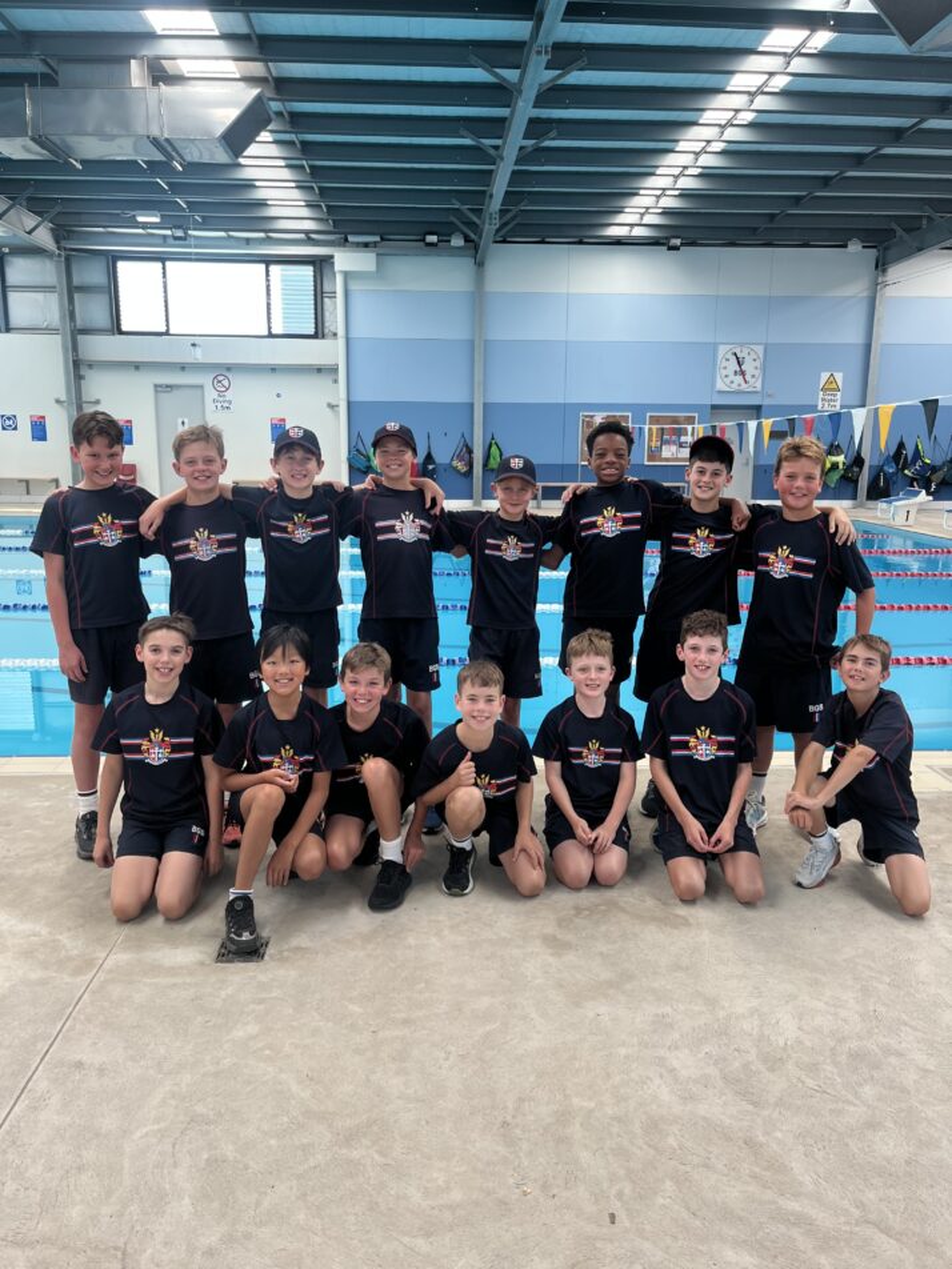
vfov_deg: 67.3
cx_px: 476
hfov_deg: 53.1
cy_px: 634
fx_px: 953
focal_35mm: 26
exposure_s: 1/121
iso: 64
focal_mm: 5.1
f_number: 1.6
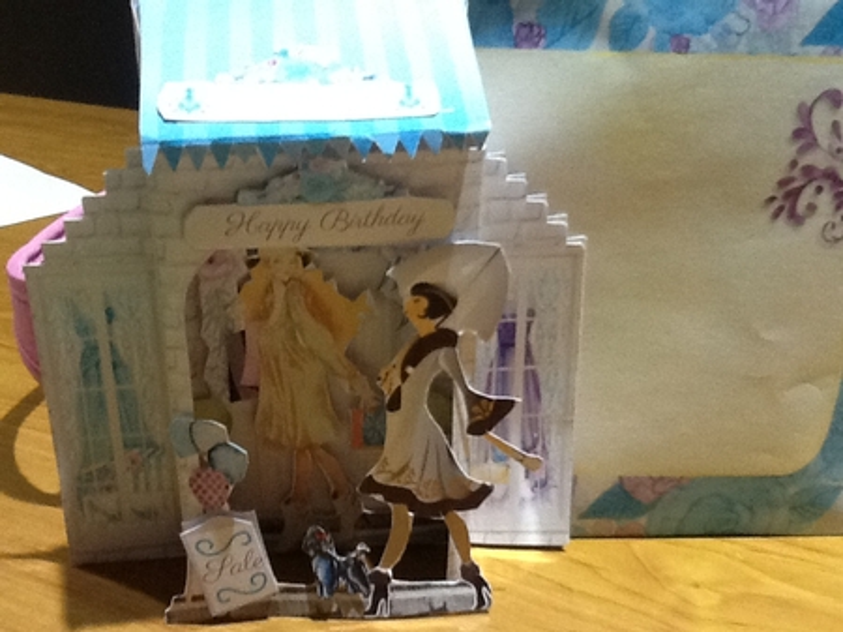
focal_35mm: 44
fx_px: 1071
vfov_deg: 32.8
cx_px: 422
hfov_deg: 43.0
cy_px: 316
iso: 200
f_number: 2.4
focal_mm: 2.03
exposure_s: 1/30
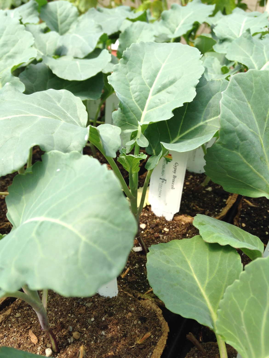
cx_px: 134
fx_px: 342
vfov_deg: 55.4
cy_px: 179
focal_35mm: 33
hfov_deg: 42.9
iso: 50
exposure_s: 1/463
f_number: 2.4
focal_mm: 4.12
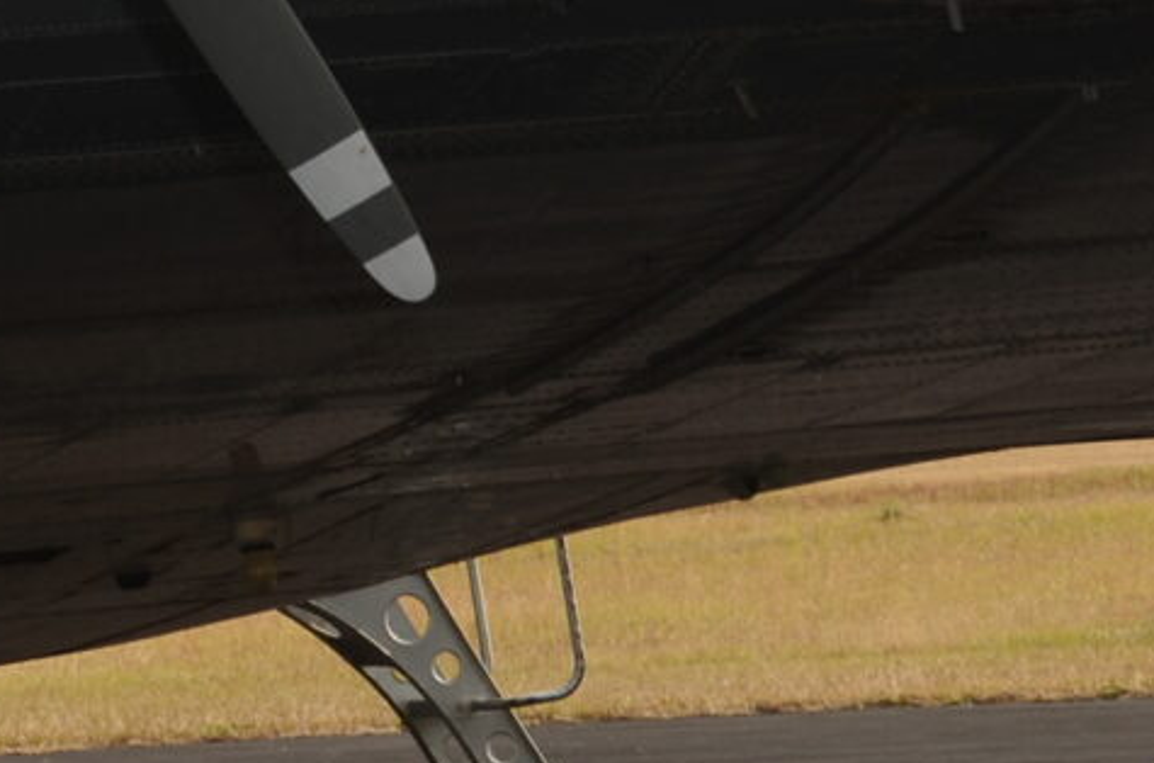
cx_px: -500
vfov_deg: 6.4
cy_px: -863
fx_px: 6618
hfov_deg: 9.7
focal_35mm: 207
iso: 100
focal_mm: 32
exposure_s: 1/250
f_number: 8
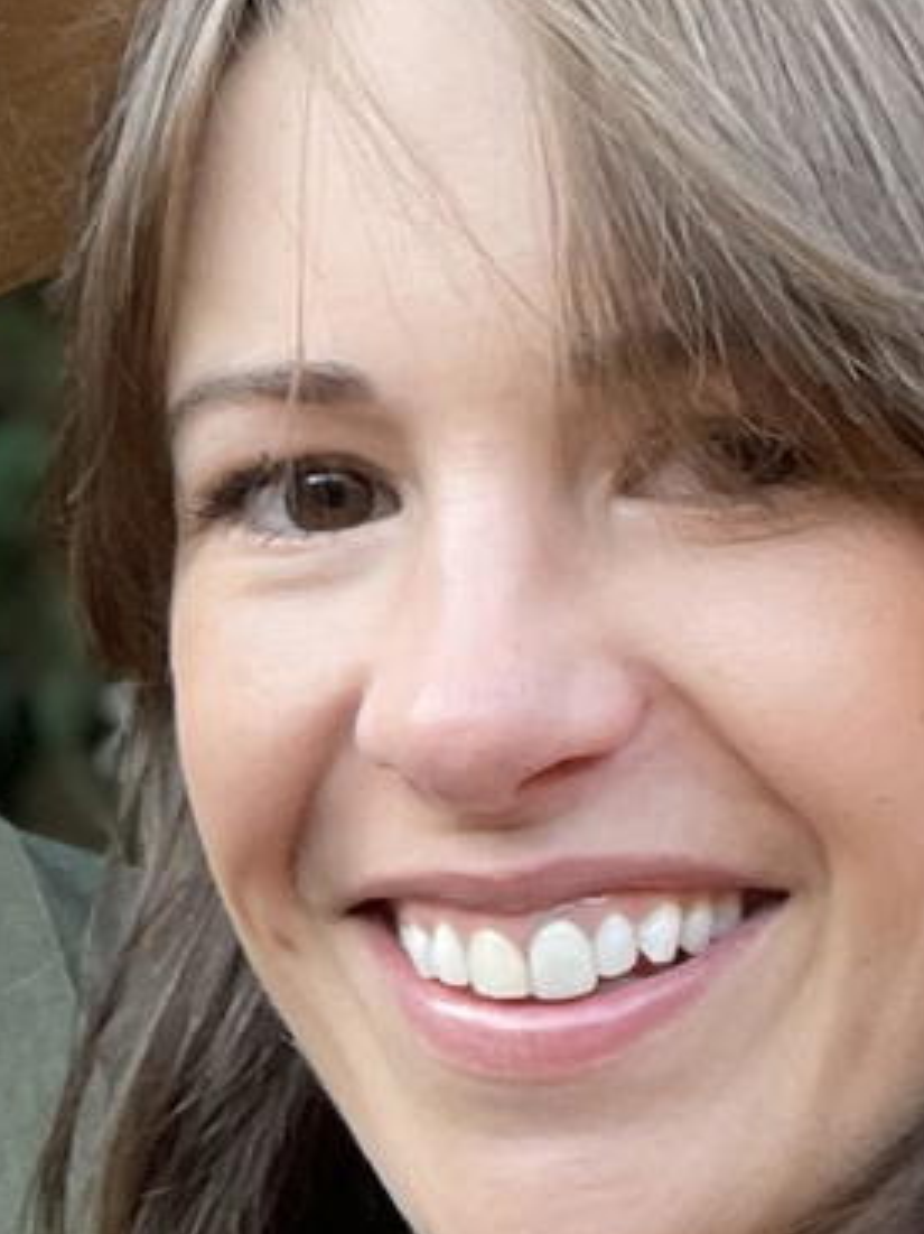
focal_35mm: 109
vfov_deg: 17.9
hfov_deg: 13.0
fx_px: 3882
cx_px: -353
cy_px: 933
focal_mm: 2.71
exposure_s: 1/60
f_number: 2.2
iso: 160
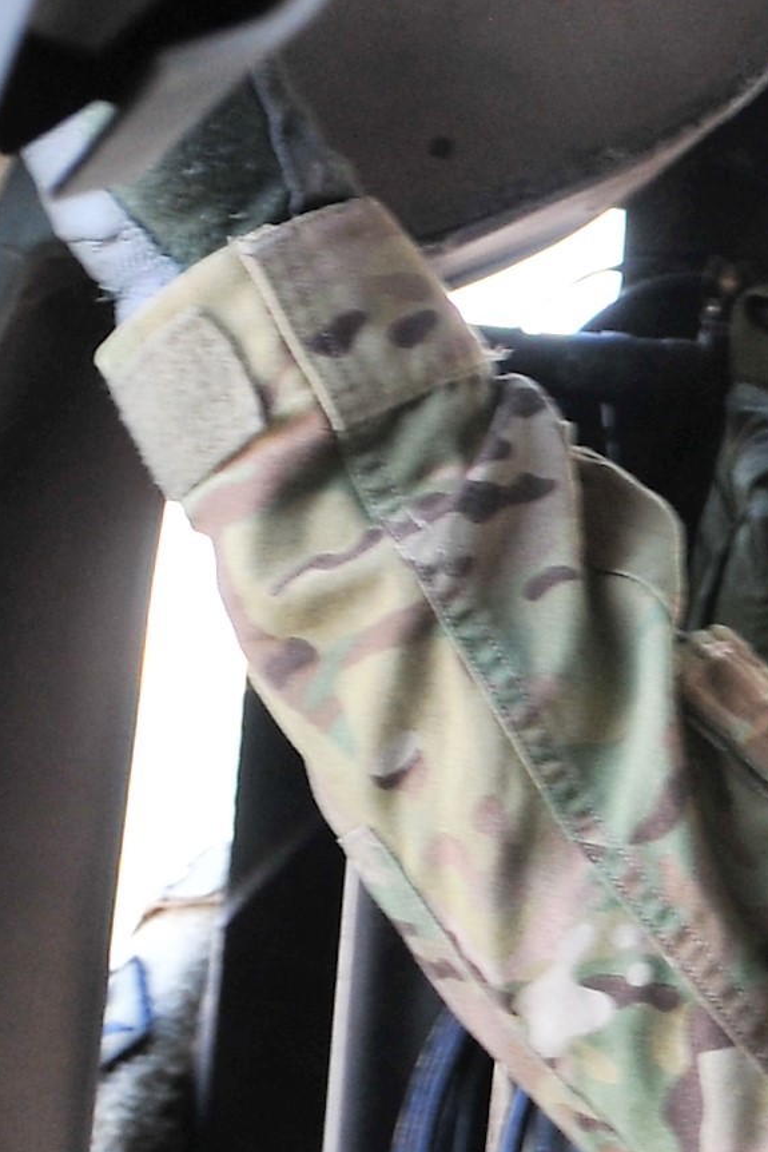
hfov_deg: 7.9
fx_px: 5309
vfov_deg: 12.4
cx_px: 1590
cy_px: 786
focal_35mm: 166
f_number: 5
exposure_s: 1/50
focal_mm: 24
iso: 200
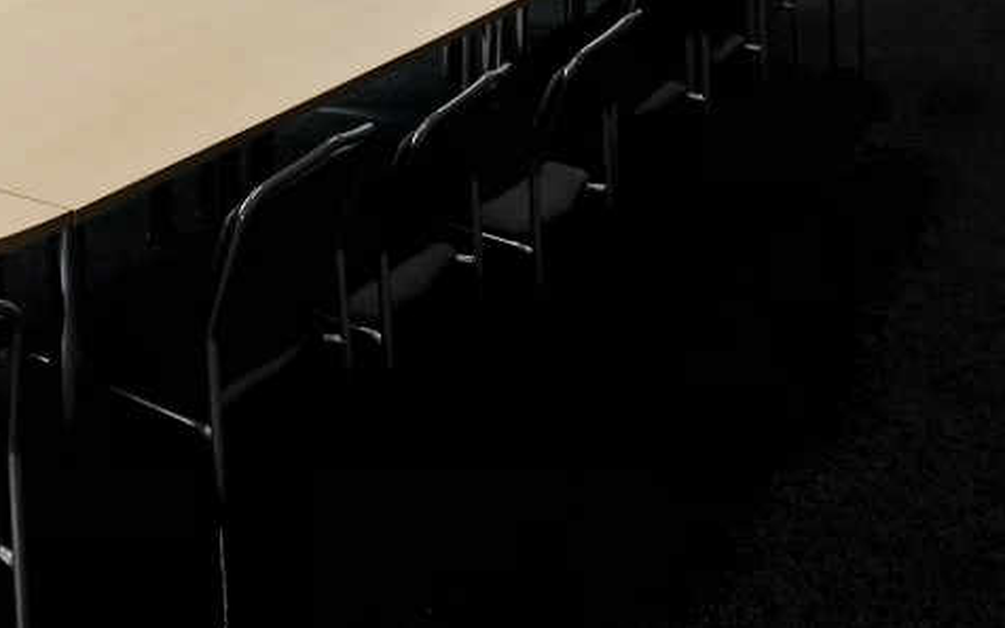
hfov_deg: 29.9
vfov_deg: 19.3
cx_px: 8
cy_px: -106
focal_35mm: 64
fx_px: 1753
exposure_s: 1/100
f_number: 1.8
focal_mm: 4
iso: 20
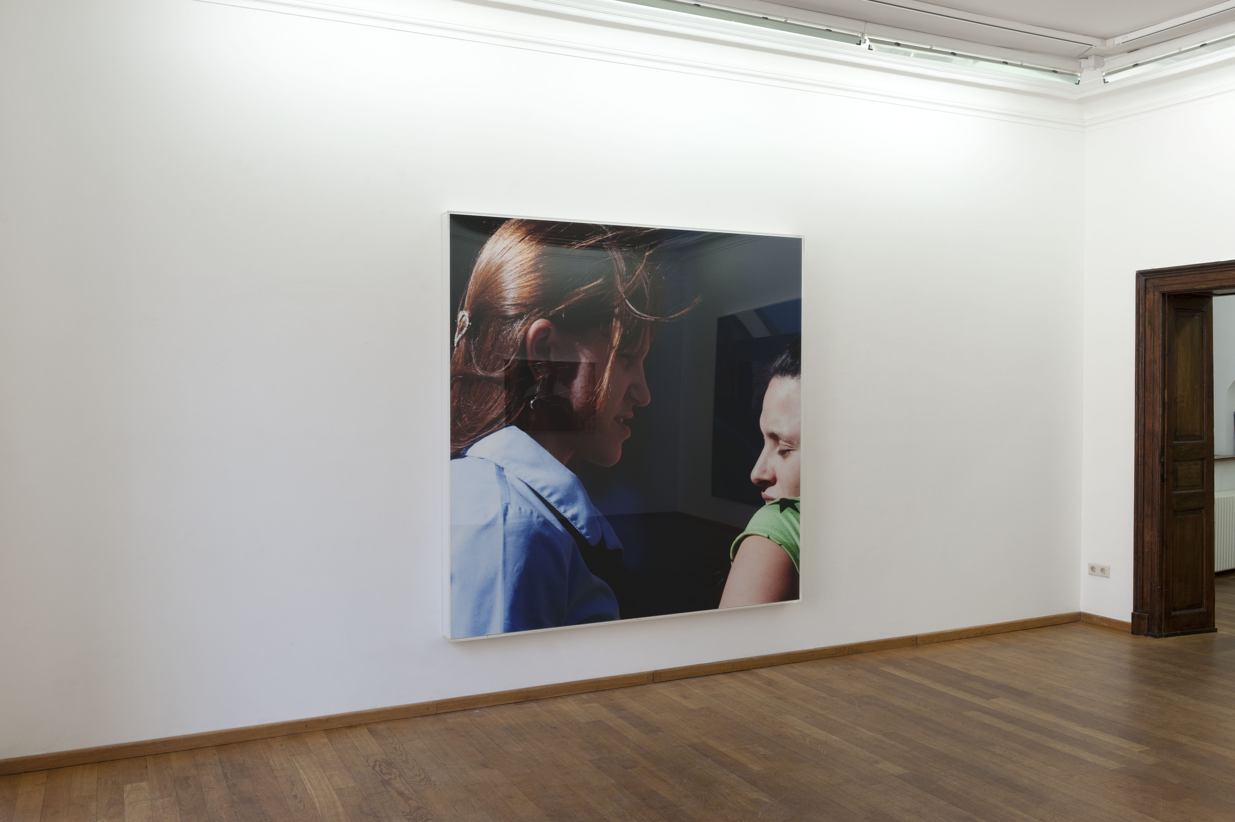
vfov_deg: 44.9
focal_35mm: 29
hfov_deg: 63.7
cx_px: 618
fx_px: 994
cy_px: 411
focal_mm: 29
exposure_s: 1/40
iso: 200
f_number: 8
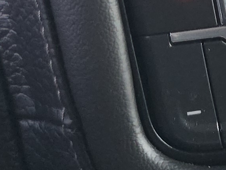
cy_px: 74
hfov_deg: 8.9
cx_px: 763
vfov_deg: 9.2
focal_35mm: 161
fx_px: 1052
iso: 50
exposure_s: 1/180
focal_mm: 6.3
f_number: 1.7
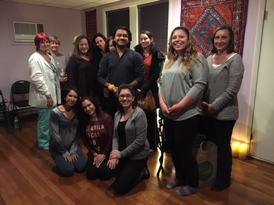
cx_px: 137
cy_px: 102
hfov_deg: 61.7
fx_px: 230
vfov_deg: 48.2
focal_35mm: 29
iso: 640
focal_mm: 4.15
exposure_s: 1/15
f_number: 2.2
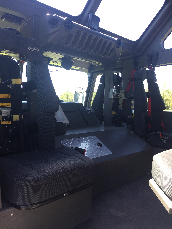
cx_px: 86
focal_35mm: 29
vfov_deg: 61.7
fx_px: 192
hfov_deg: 48.2
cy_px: 114
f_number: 2.2
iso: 32
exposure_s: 1/120
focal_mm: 4.15
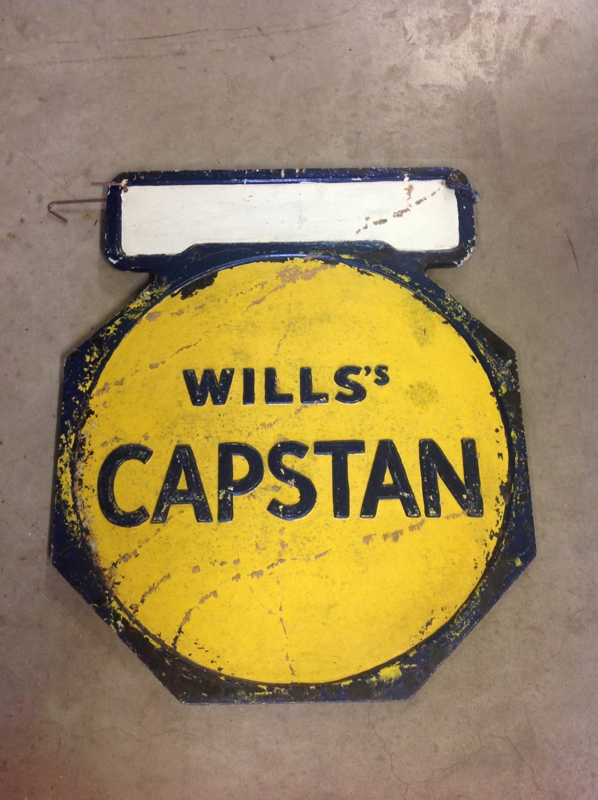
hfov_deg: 40.6
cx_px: 299
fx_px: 808
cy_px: 400
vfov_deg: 52.7
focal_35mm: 35
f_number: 2.4
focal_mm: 4.28
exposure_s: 1/17
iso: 100
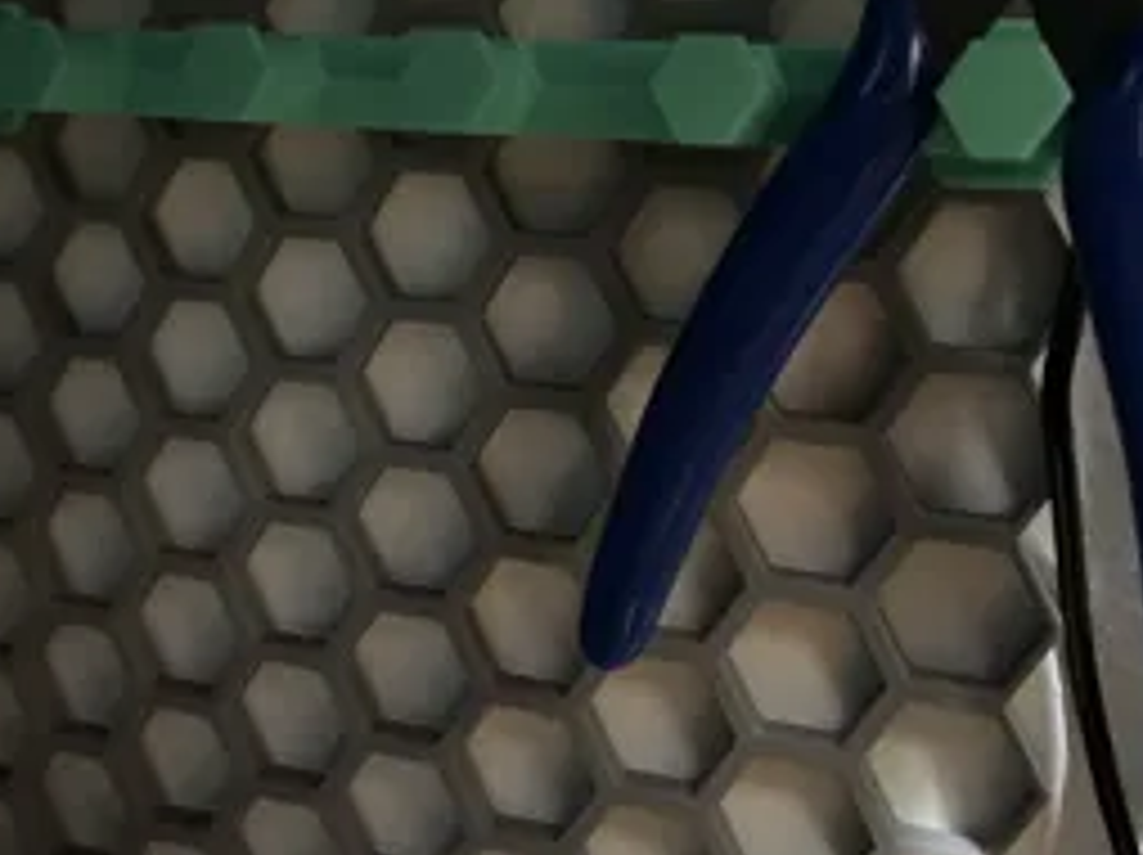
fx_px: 1353
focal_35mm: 41
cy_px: 220
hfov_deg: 45.4
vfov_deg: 34.4
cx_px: 428
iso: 1000
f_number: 1.6
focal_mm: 5.1
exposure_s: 1/14
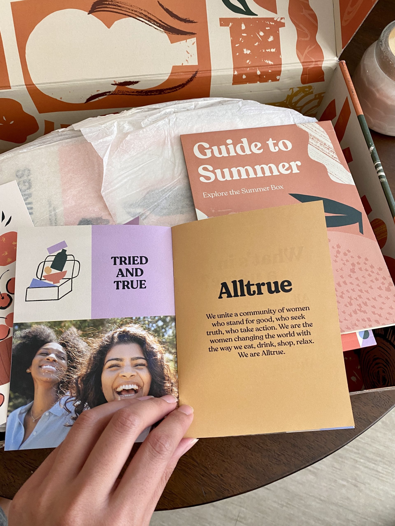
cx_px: 198
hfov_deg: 53.1
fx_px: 396
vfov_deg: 67.3
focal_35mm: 26
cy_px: 263
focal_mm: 4.25
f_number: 1.8
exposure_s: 1/60
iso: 125
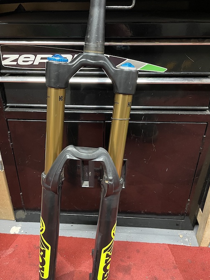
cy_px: 152
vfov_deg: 58.3
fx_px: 251
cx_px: 92
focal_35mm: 31
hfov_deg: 45.3
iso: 640
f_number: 1.6
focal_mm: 4.2
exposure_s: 1/33
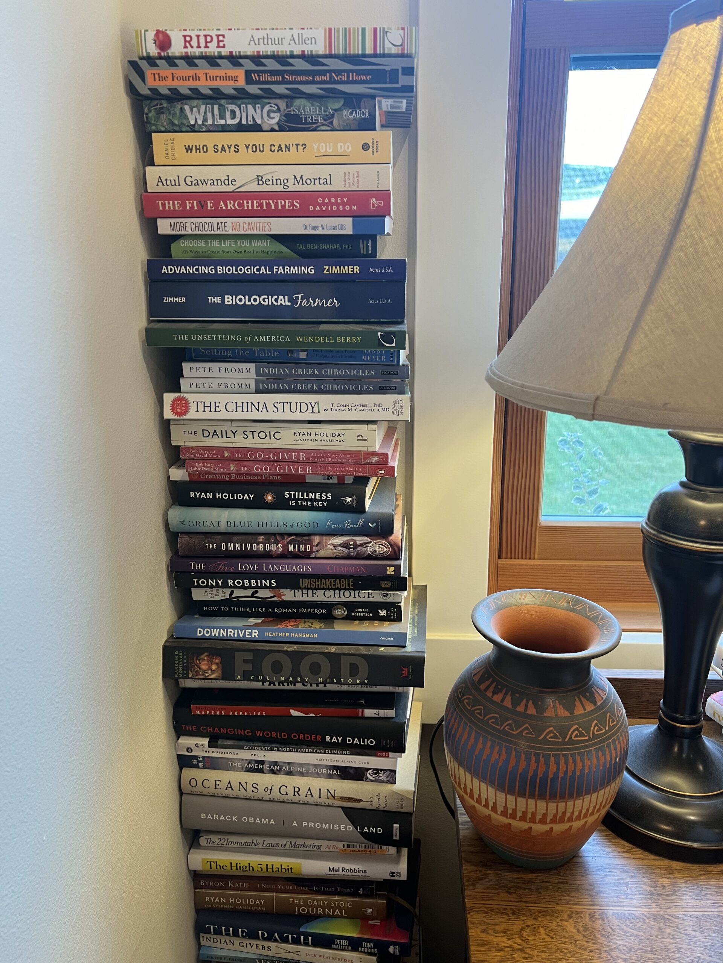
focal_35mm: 26
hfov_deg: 53.1
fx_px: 724
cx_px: 362
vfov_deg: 67.3
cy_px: 482
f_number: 1.5
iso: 80
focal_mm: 5.7
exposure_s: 1/60
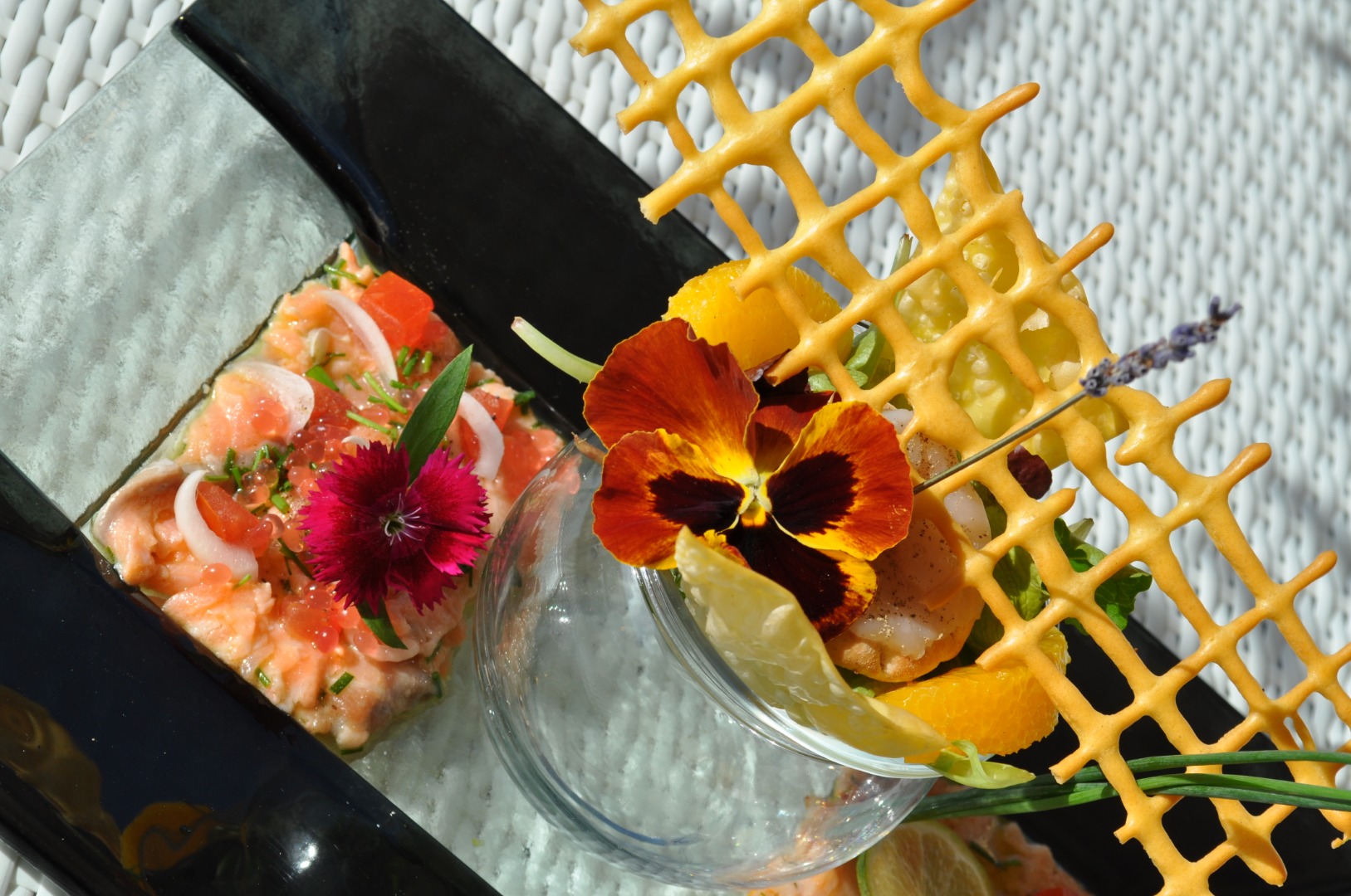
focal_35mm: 82
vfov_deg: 16.5
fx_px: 3092
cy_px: 448
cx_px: 676
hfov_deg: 24.6
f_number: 10
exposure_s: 1/400
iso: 200
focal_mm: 55
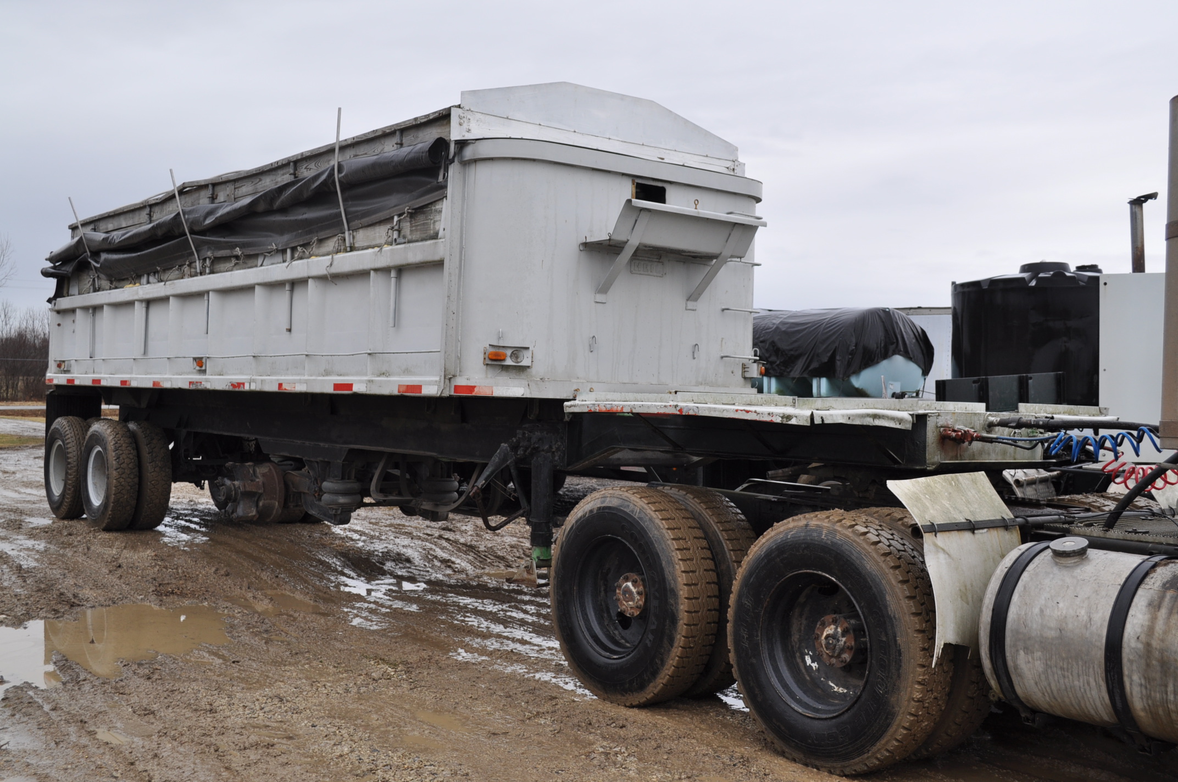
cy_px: 391
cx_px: 589
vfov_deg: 34.1
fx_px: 1275
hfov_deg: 49.6
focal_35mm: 39
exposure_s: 1/160
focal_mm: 26
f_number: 5.6
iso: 200
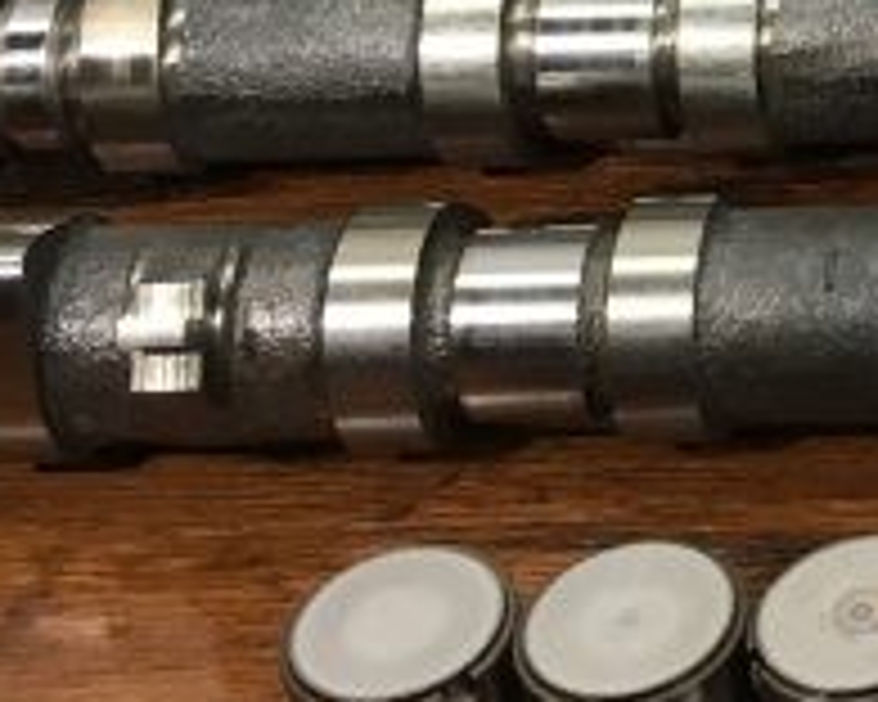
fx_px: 3872
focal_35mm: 149
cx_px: 1792
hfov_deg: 11.6
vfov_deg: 10.0
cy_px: -364
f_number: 2.2
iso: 32
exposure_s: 1/30
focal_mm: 4.15
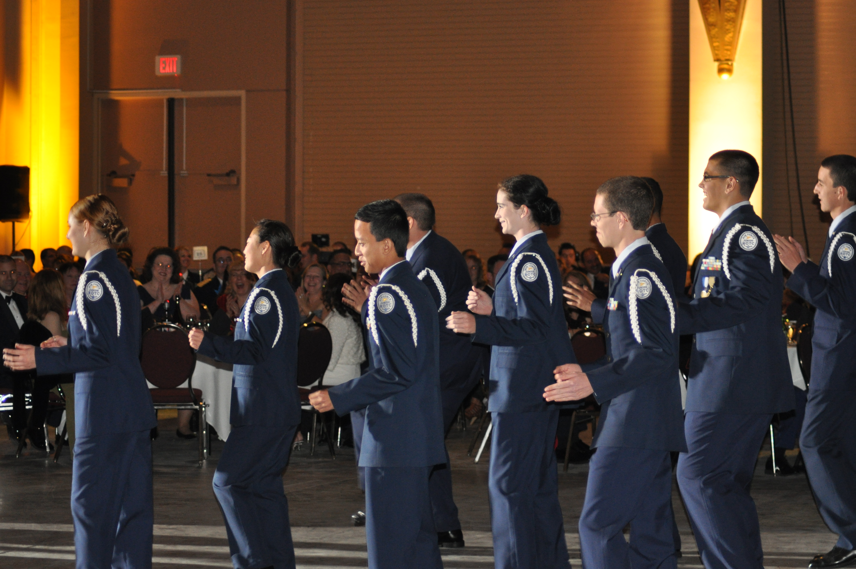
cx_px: 428
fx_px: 2494
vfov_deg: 13.0
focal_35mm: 105
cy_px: 284
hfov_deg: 19.5
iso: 800
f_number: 4
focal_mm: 70
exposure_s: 1/60
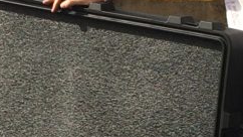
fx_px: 1263
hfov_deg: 11.0
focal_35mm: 196
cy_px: 157
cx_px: 92
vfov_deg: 6.2
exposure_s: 1/2160
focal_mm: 4.15
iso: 32
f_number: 2.2
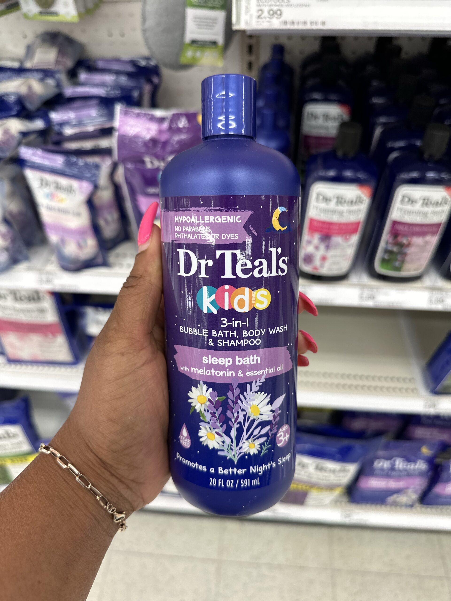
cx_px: 226
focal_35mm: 24
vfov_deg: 71.6
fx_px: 417
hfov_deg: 56.8
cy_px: 300
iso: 160
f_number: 1.78
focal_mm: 6.86
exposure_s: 1/94
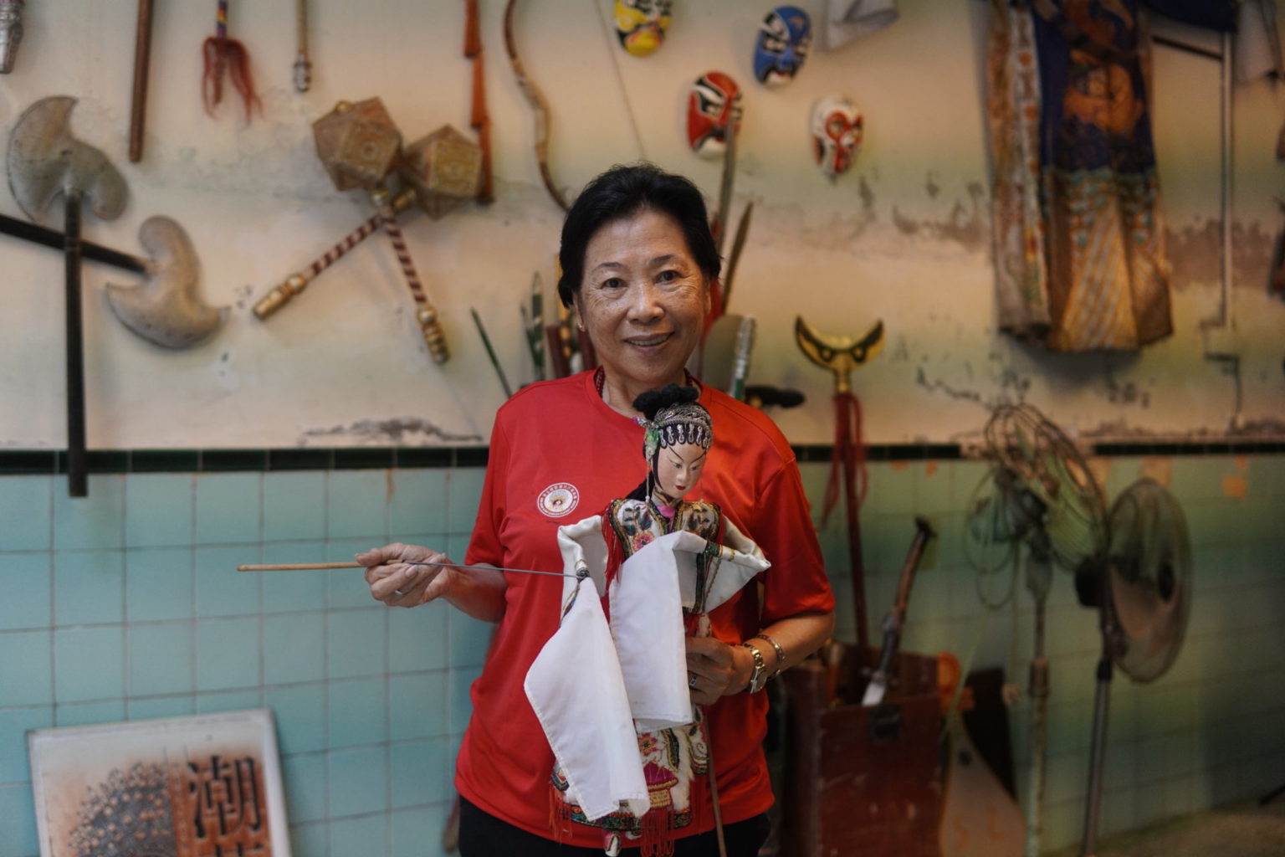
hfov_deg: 43.6
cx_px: 642
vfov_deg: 29.9
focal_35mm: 45
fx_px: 1606
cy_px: 428
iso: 800
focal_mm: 30
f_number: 2
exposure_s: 1/320
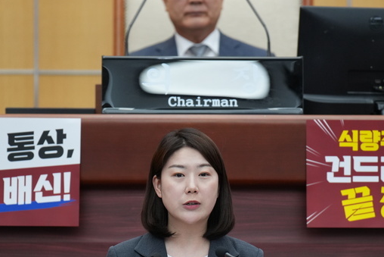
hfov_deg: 3.7
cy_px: 194
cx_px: 197
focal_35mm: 551
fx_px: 5879
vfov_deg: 2.5
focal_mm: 200
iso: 800
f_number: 2.8
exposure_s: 1/125
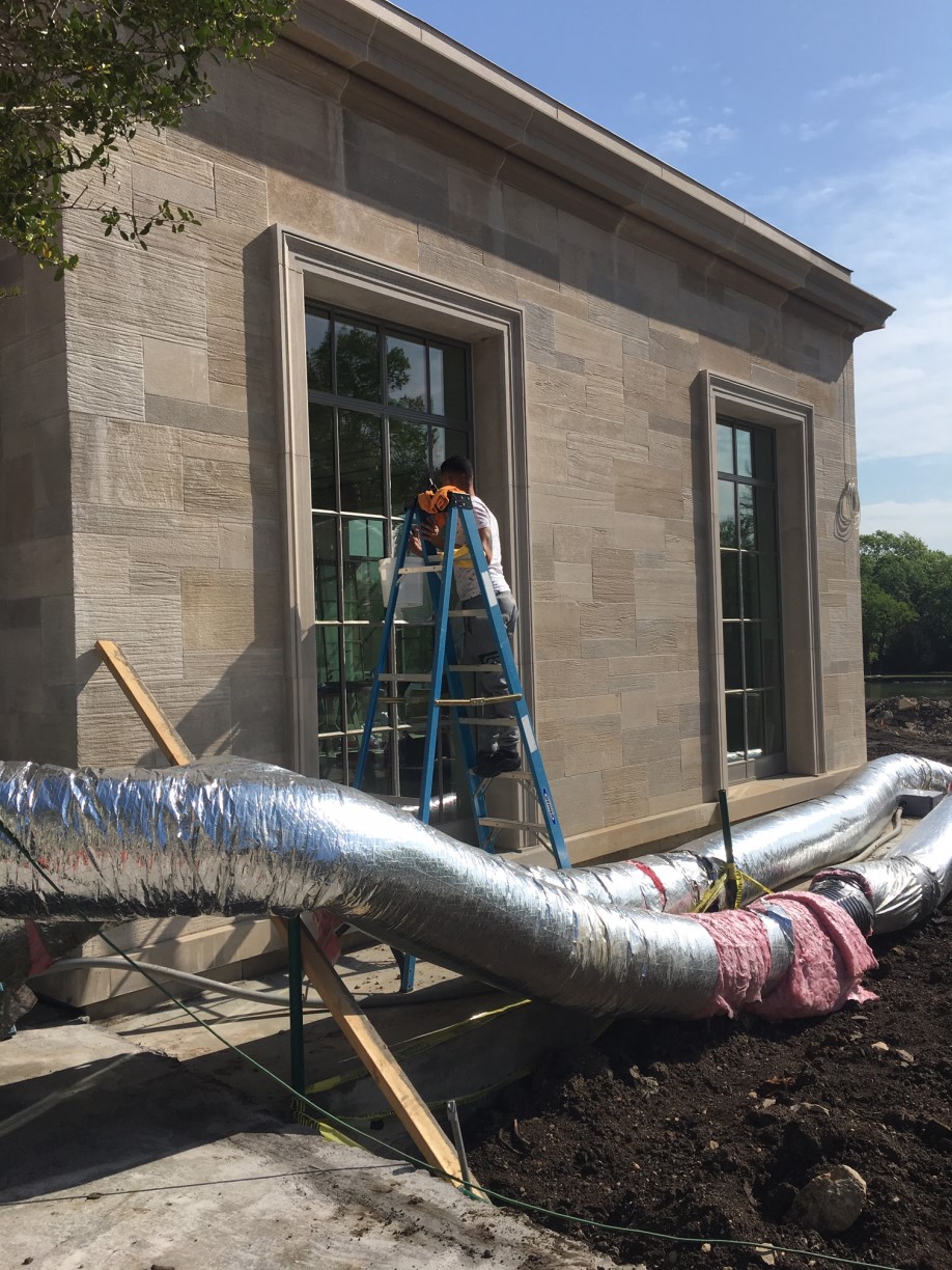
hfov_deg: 48.2
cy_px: 635
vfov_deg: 61.7
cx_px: 476
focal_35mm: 29
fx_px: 1063
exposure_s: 1/2331
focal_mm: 4.15
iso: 25
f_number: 2.2
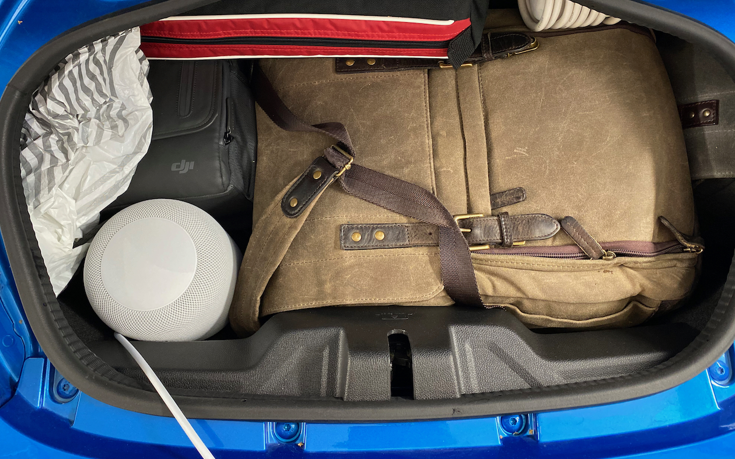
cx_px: 368
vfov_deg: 44.3
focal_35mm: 28
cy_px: 188
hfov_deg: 66.5
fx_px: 561
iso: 400
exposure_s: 1/33
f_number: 1.8
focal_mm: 4.25
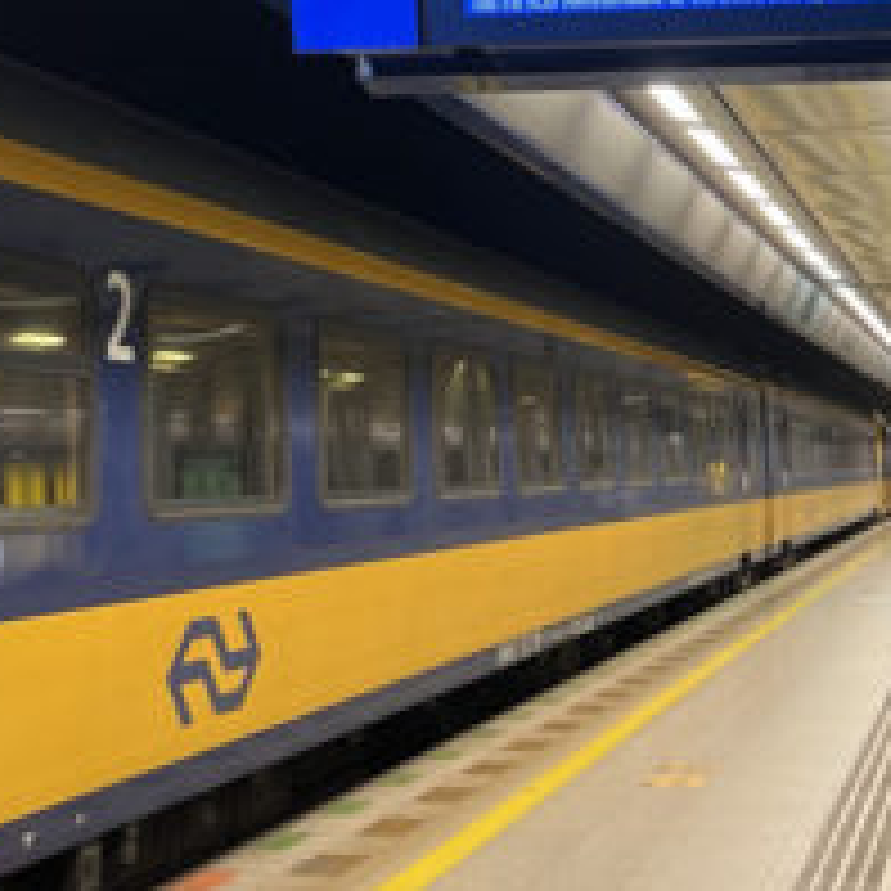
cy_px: 162
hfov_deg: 24.1
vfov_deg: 23.9
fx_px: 2068
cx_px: 657
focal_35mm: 71
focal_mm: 5.7
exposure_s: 1/60
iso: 100
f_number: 1.5
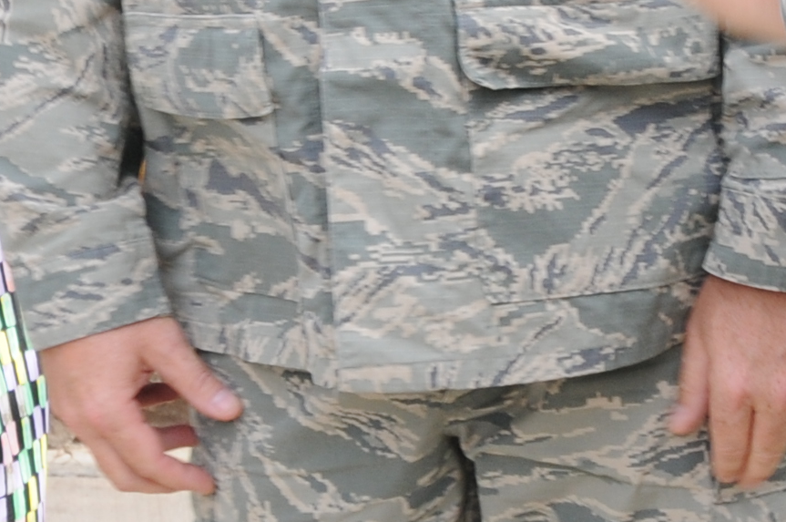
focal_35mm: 164
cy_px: -457
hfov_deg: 12.5
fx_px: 3576
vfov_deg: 8.0
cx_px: 664
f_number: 6.3
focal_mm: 22
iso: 200
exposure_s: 1/125
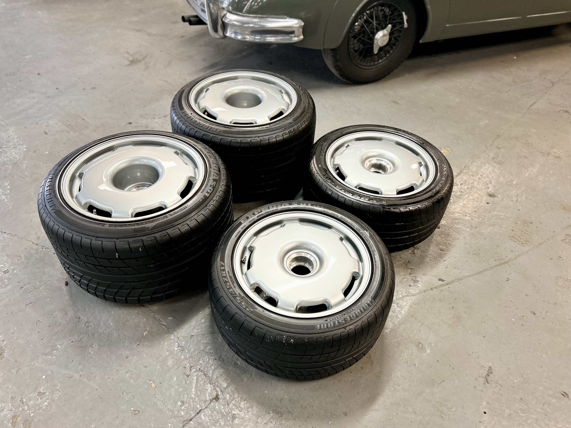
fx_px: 429
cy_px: 214
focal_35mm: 26
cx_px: 286
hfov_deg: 67.3
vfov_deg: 53.1
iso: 100
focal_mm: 5.7
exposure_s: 1/50
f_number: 1.5
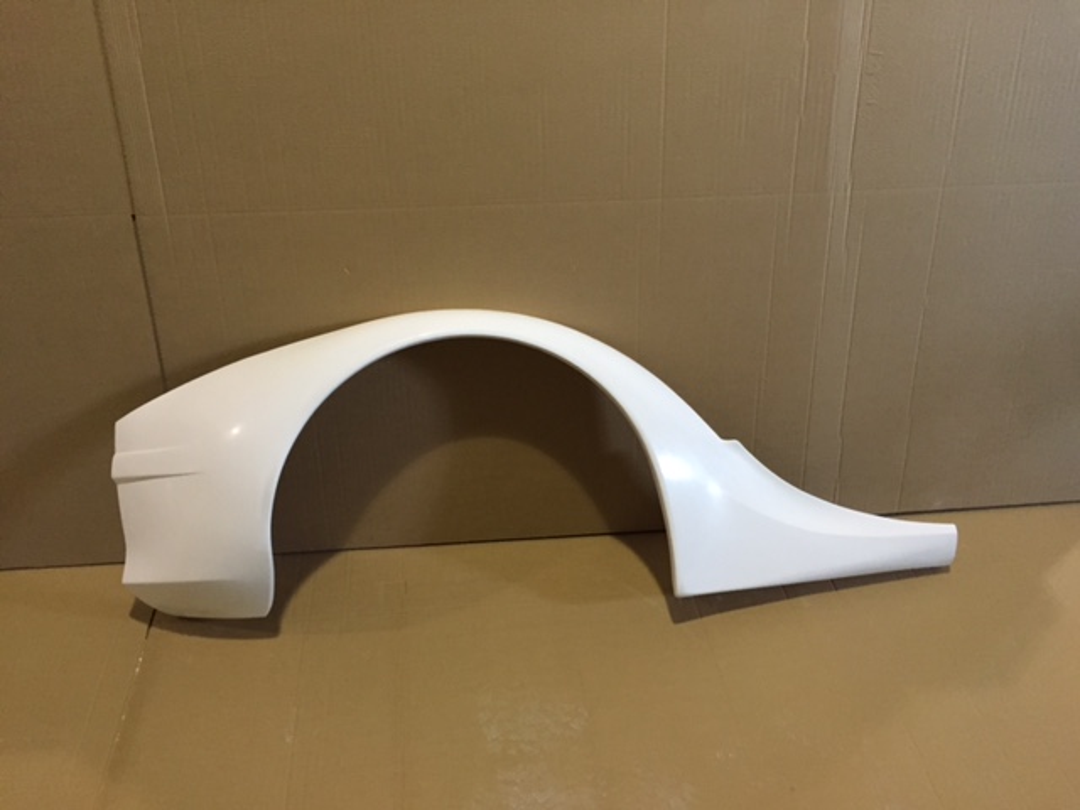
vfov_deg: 48.2
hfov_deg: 61.7
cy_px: 405
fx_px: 905
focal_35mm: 29
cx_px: 540
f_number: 2.2
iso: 250
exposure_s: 1/33
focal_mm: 4.15
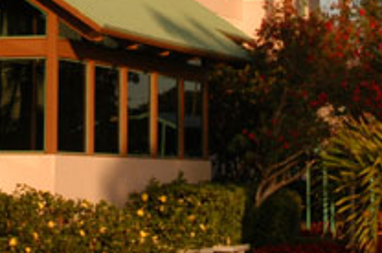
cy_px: -87
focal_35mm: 156
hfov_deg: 13.2
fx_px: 1653
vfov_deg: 8.6
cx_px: 184
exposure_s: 1/80
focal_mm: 30
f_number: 14
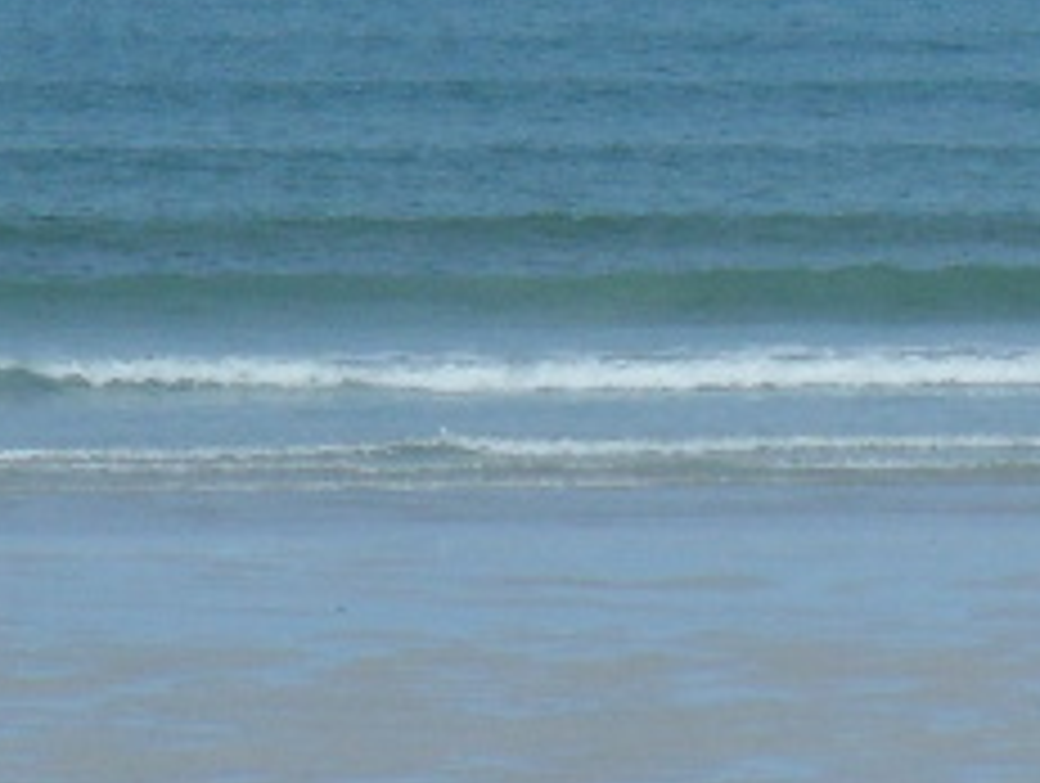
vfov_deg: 1.4
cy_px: -288
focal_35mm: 1062
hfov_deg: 1.9
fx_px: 31956
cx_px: 1441
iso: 80
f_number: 5.8
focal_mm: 42
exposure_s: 1/750
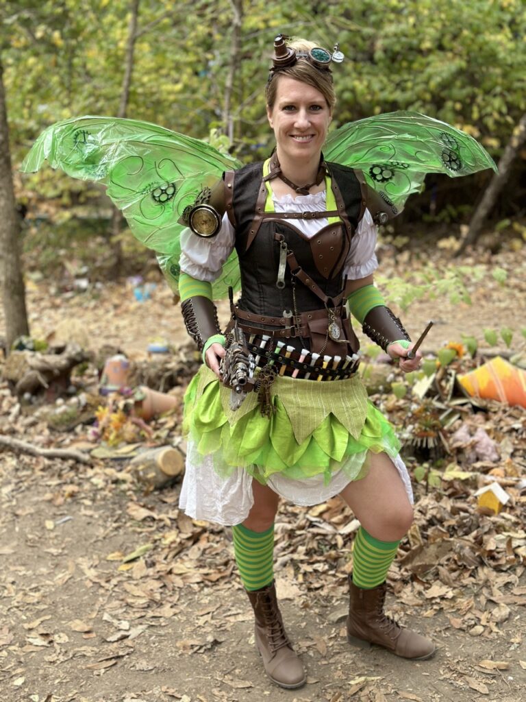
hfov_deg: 30.3
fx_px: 972
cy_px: 351
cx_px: 263
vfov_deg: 39.7
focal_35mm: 48
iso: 80
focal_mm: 6.86
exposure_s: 1/422
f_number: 1.78
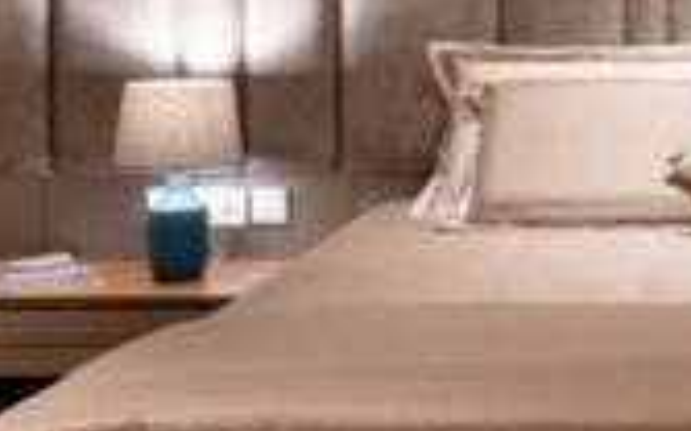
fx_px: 1580
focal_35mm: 84
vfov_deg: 15.1
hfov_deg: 23.2
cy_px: -48
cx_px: 761
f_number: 8
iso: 250
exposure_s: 1/13
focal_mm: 25
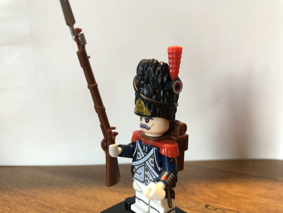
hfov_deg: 63.4
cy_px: 106
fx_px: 229
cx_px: 142
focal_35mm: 28
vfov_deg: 49.7
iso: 40
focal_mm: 4
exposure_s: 1/25
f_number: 1.8
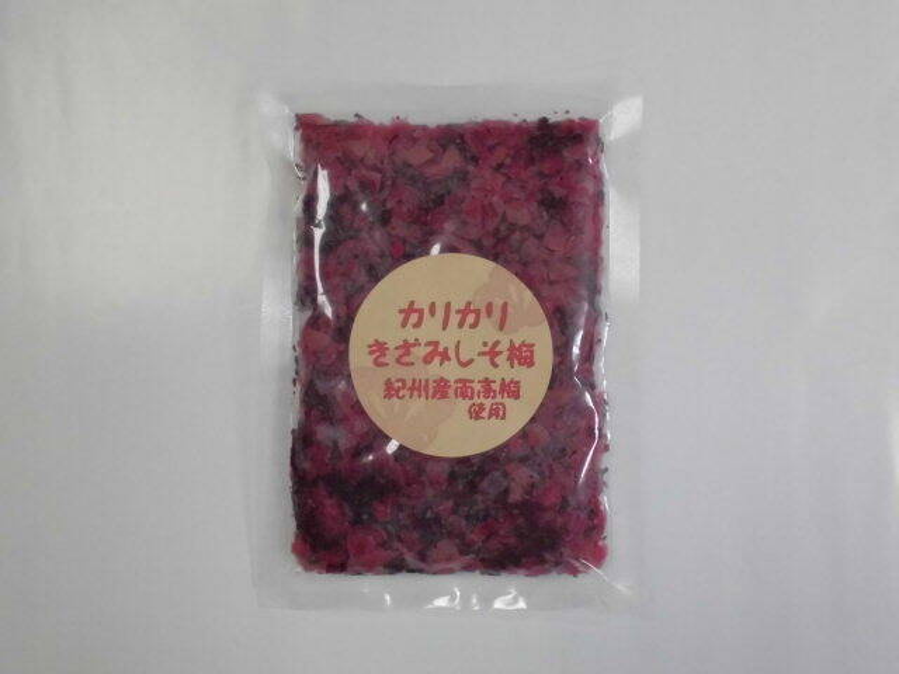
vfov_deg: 48.2
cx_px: 450
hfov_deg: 61.7
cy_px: 337
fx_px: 753
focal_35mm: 29
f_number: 3.7
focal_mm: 5.3
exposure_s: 1/60
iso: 400
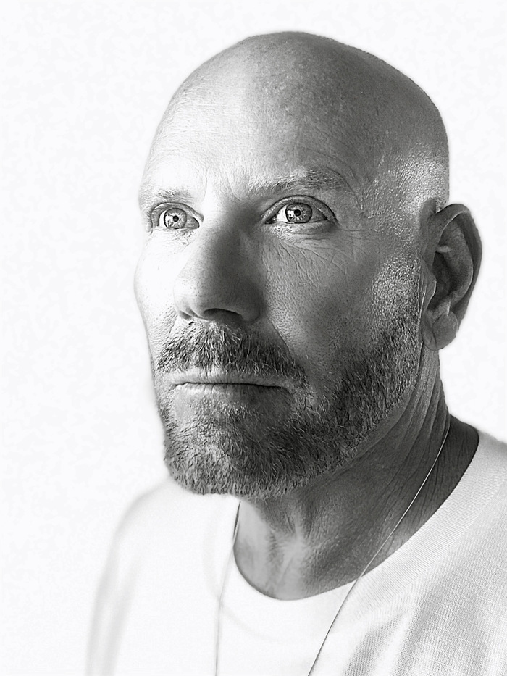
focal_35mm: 30
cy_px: 338
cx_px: 254
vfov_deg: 60.0
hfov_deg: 46.8
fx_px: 586
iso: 100
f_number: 2.2
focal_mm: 2.71
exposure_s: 1/72
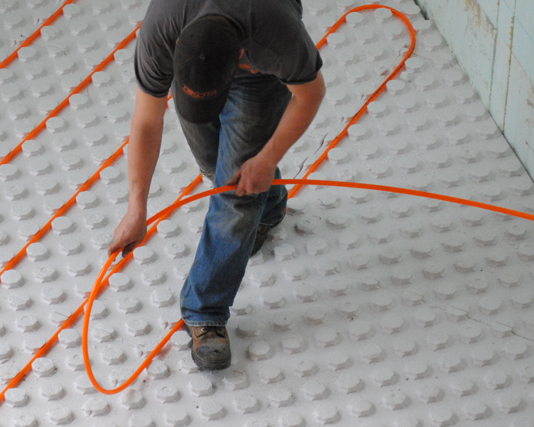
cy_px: 262
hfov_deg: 12.4
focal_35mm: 156
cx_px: 235
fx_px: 2465
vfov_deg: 9.9
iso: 800
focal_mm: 55
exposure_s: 1/160
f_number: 5.6
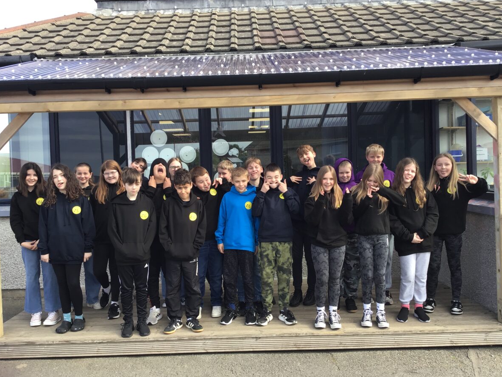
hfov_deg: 55.3
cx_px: 240
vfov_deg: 42.9
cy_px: 184
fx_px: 479
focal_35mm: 33
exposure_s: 1/221
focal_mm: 3.3
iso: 25
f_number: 2.4
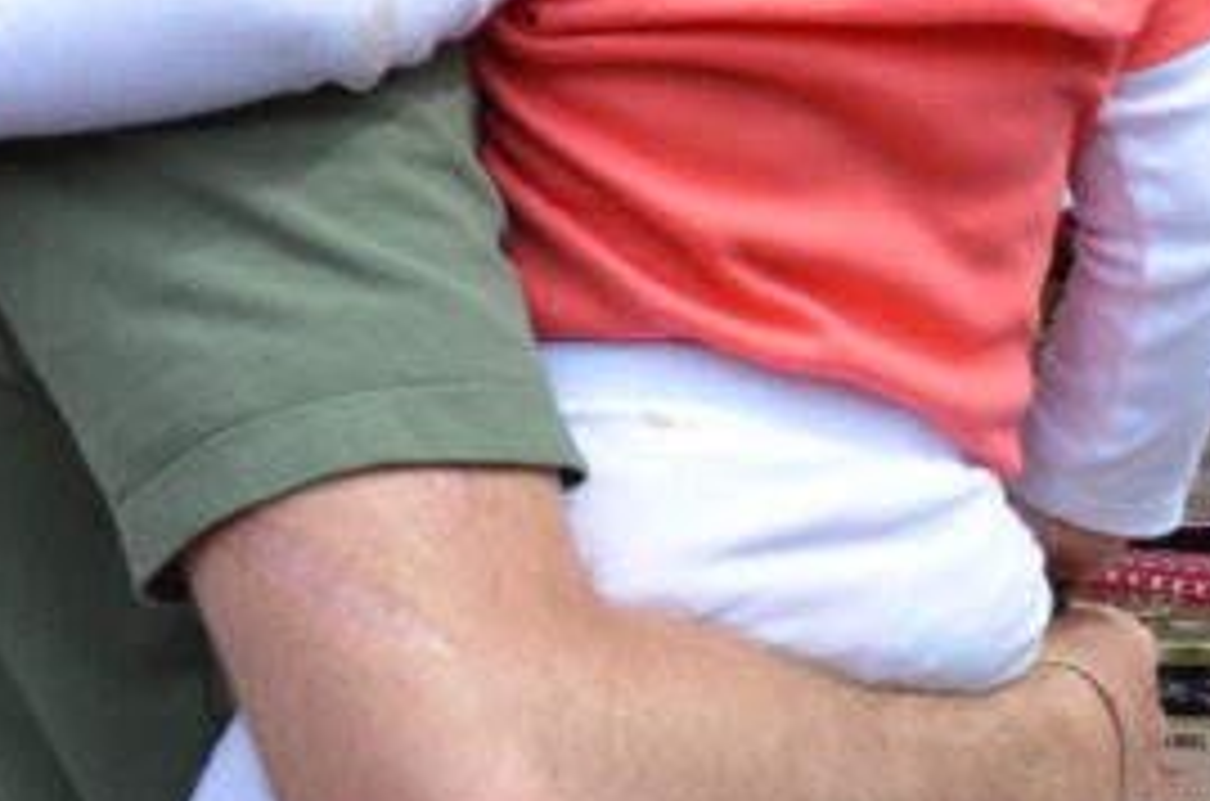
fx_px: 6703
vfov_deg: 6.8
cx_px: 1170
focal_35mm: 200
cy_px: 333
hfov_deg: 10.2
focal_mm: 35
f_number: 8
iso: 180
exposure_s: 1/250
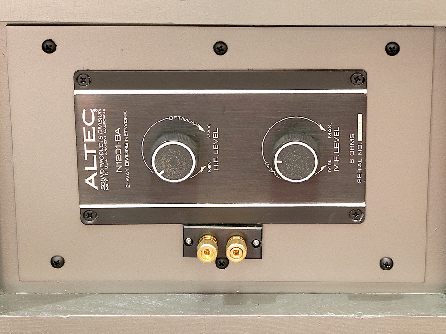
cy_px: 167
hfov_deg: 14.6
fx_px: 1739
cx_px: 223
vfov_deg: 11.0
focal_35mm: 135
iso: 400
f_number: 5.3
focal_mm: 24.2
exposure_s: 1/4
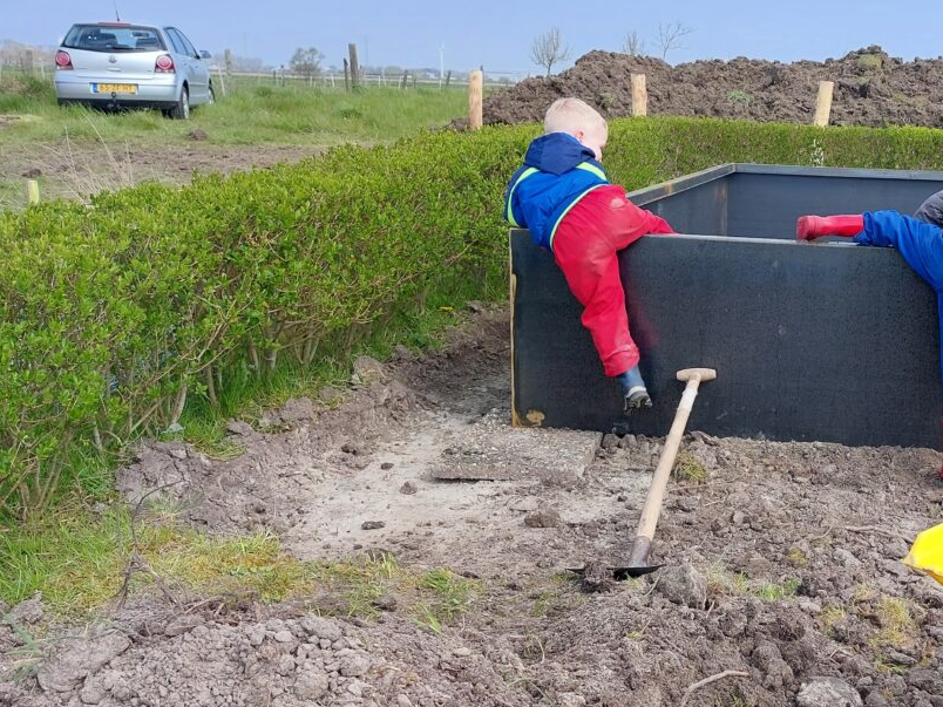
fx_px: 1171
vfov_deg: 33.6
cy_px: 383
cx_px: 764
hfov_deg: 41.8
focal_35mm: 43
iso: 25
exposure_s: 1/517
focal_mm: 5.23
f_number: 1.8
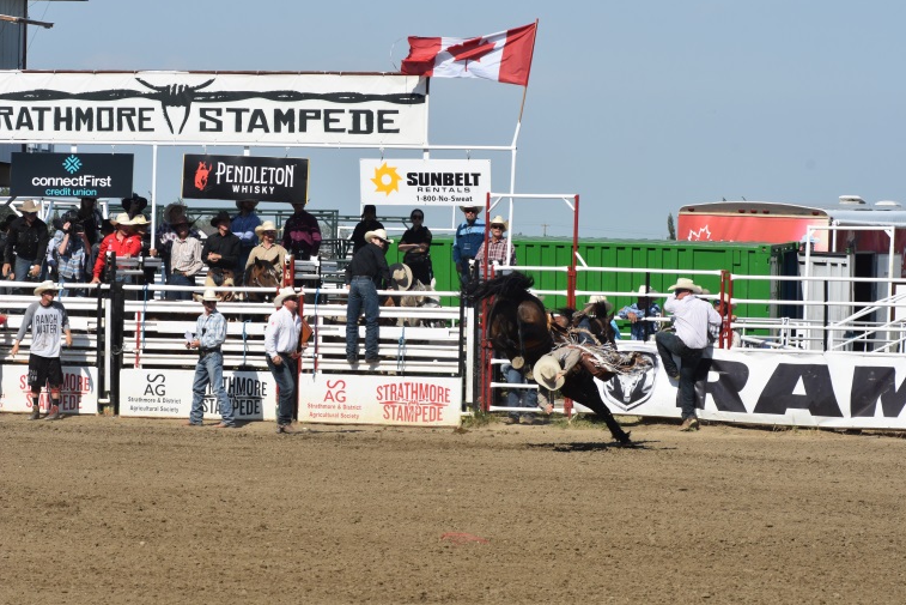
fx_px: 3071
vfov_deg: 11.2
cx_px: 457
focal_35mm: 122
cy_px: 301
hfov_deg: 16.8
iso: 450
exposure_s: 1/1000
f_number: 8
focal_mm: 80
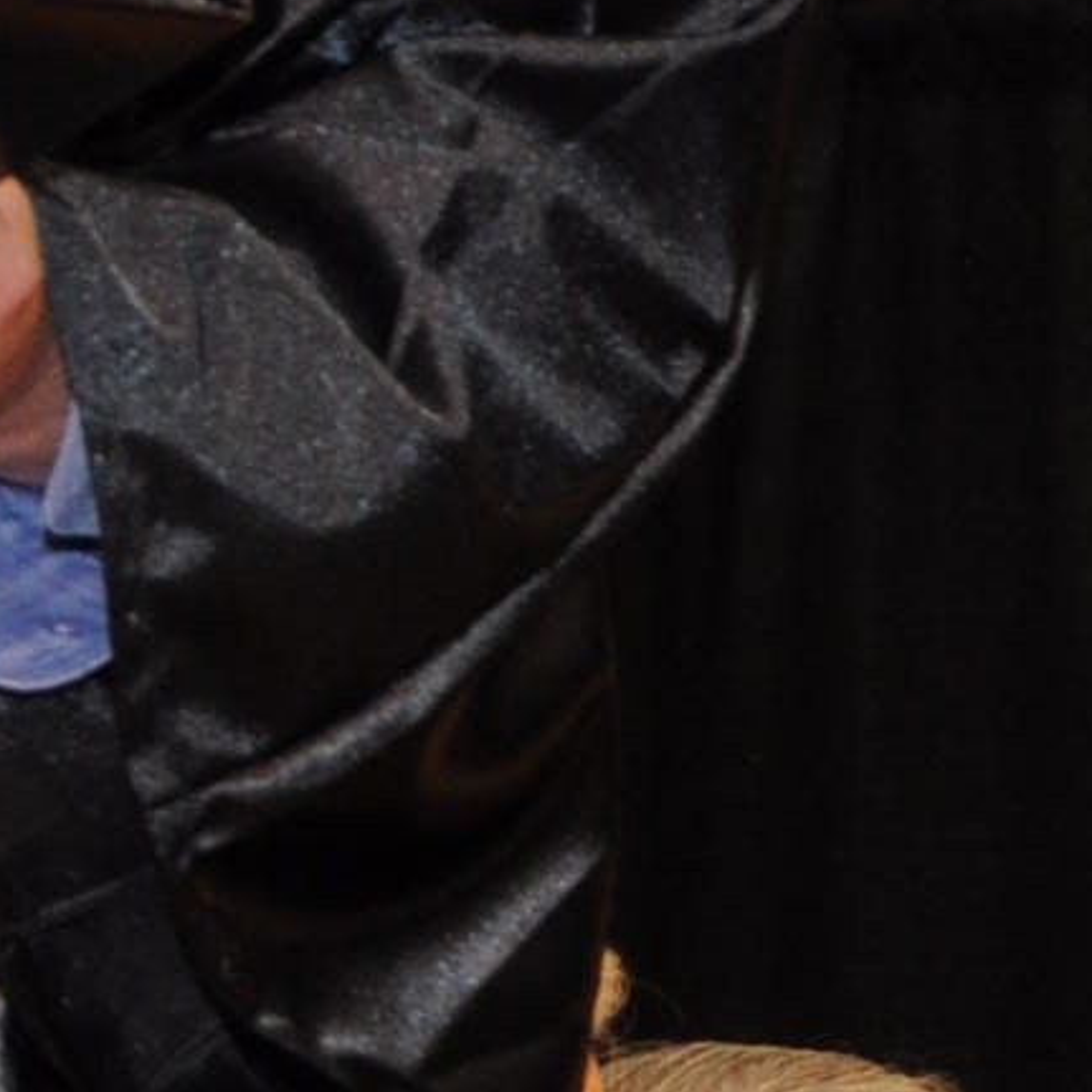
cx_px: -1051
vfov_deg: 4.4
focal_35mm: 399
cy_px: 750
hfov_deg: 4.3
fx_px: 14240
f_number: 7.1
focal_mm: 42
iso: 640
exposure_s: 1/160
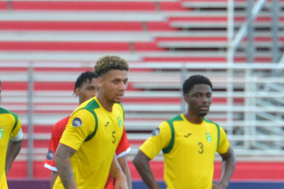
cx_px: 323
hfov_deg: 1.8
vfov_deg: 1.2
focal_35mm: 1123
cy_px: 228
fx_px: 8856
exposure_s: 1/640
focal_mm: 190
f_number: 3.2
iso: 400
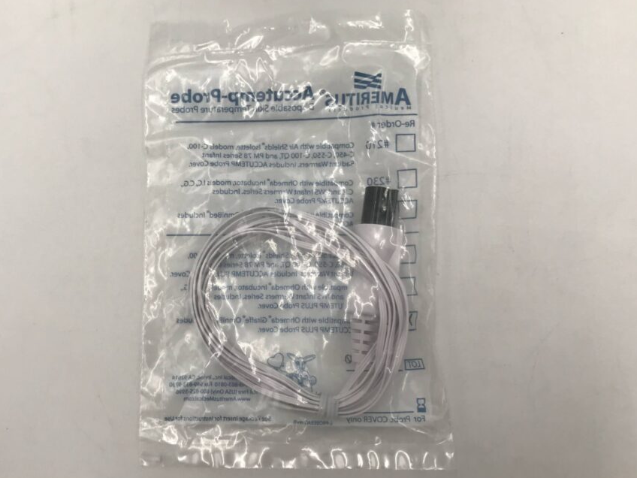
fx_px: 607
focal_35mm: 33
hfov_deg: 55.1
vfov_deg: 42.9
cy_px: 253
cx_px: 265
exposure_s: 1/60
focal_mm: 3.99
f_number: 1.8
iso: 32
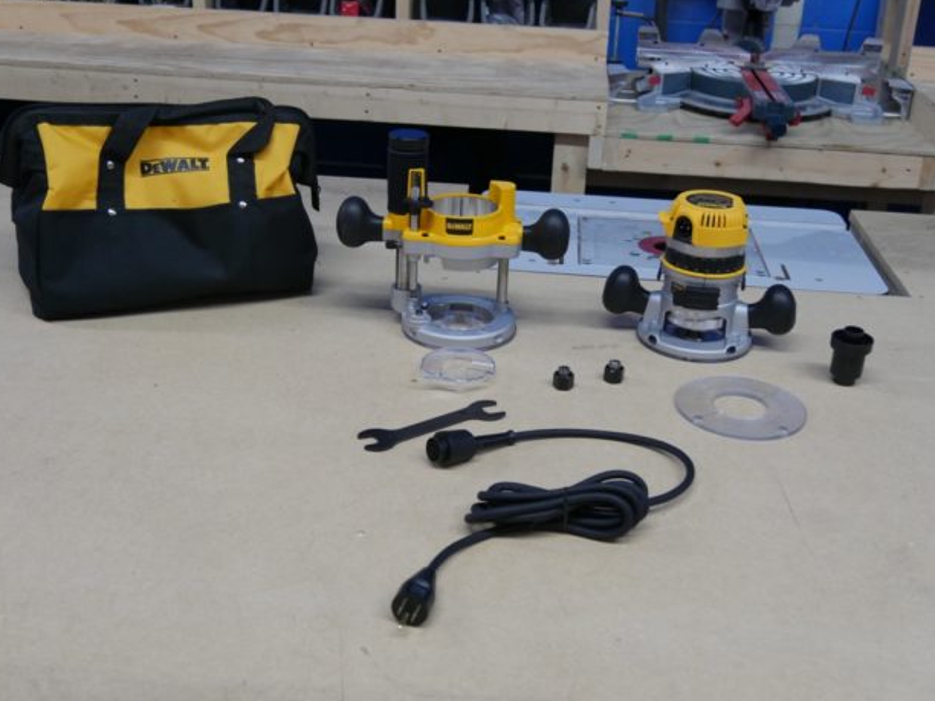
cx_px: 462
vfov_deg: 33.6
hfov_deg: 43.8
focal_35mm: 43
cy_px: 351
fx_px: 1161
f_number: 4
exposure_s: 1/60
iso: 1600
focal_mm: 21
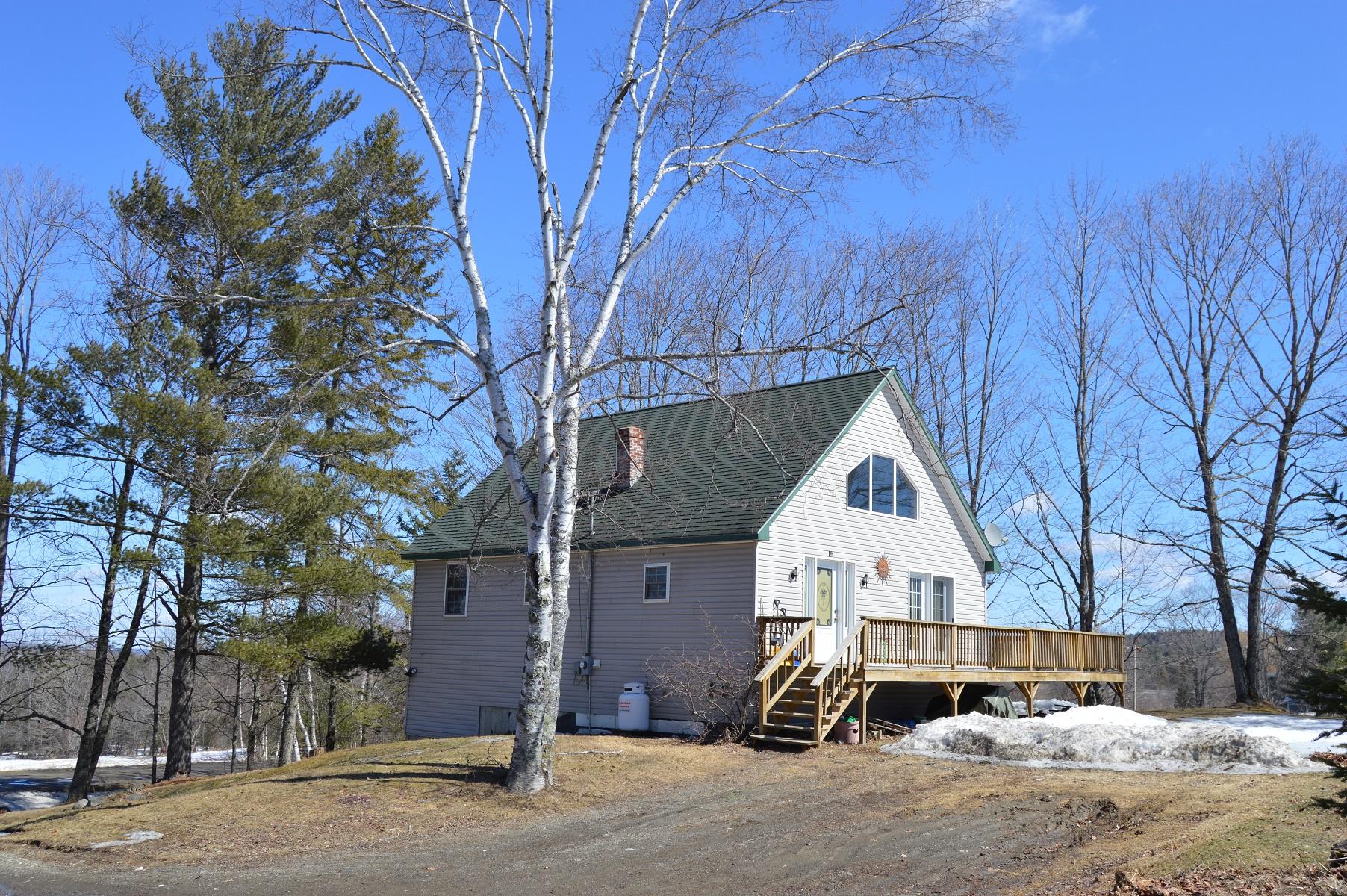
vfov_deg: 39.9
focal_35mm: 33
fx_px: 1234
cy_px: 448
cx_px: 674
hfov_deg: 57.3
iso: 100
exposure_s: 1/250
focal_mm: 22
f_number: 8
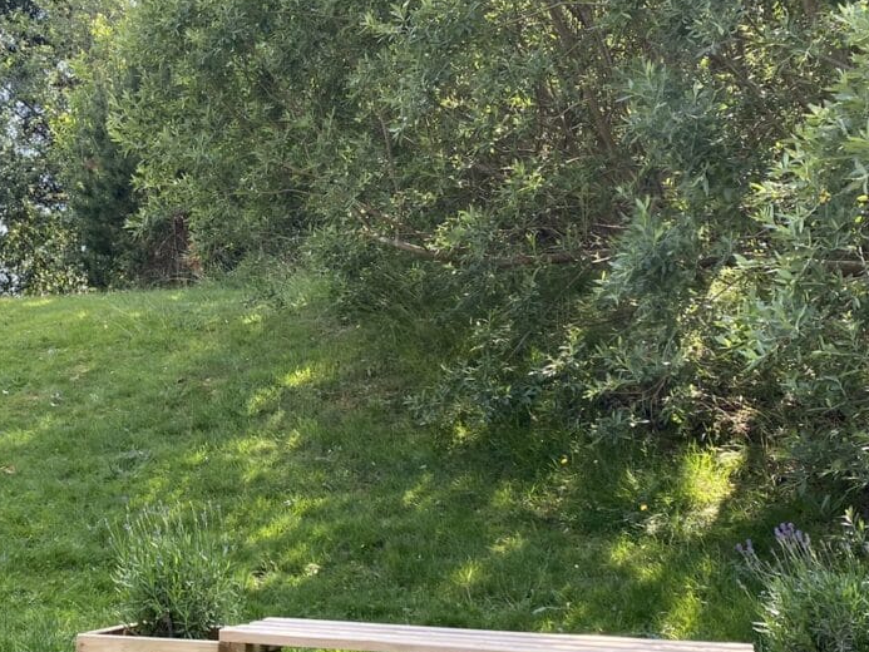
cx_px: 189
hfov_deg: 34.6
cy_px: 385
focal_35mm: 54
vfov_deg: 27.0
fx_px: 1356
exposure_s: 1/262
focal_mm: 4.25
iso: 32
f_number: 1.8
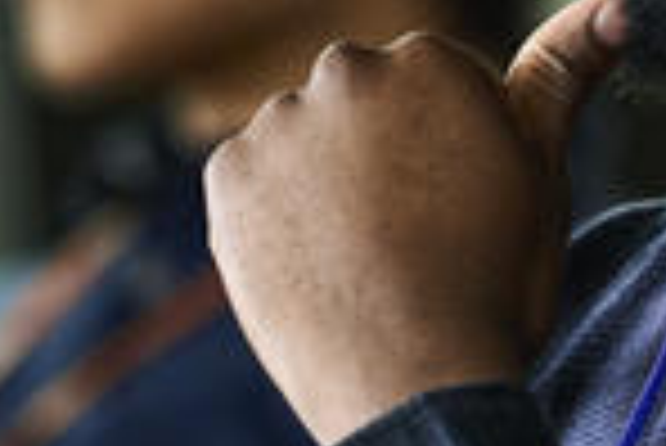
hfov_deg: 1.6
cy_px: -2
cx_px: 176
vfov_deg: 1.1
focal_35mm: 1300
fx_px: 24073
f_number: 2.2
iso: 1250
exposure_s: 1/250
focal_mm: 200
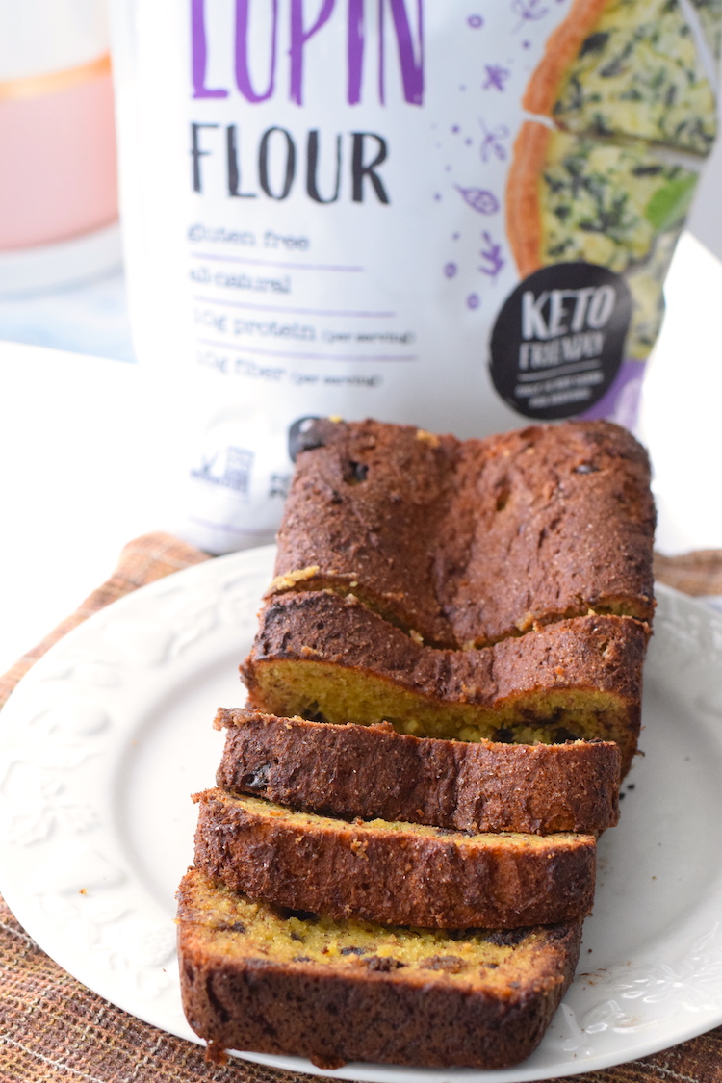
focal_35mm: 75
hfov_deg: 18.2
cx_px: 361
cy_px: 542
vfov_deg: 27.0
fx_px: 2256
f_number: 3.5
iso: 3200
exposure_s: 1/400
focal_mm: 50
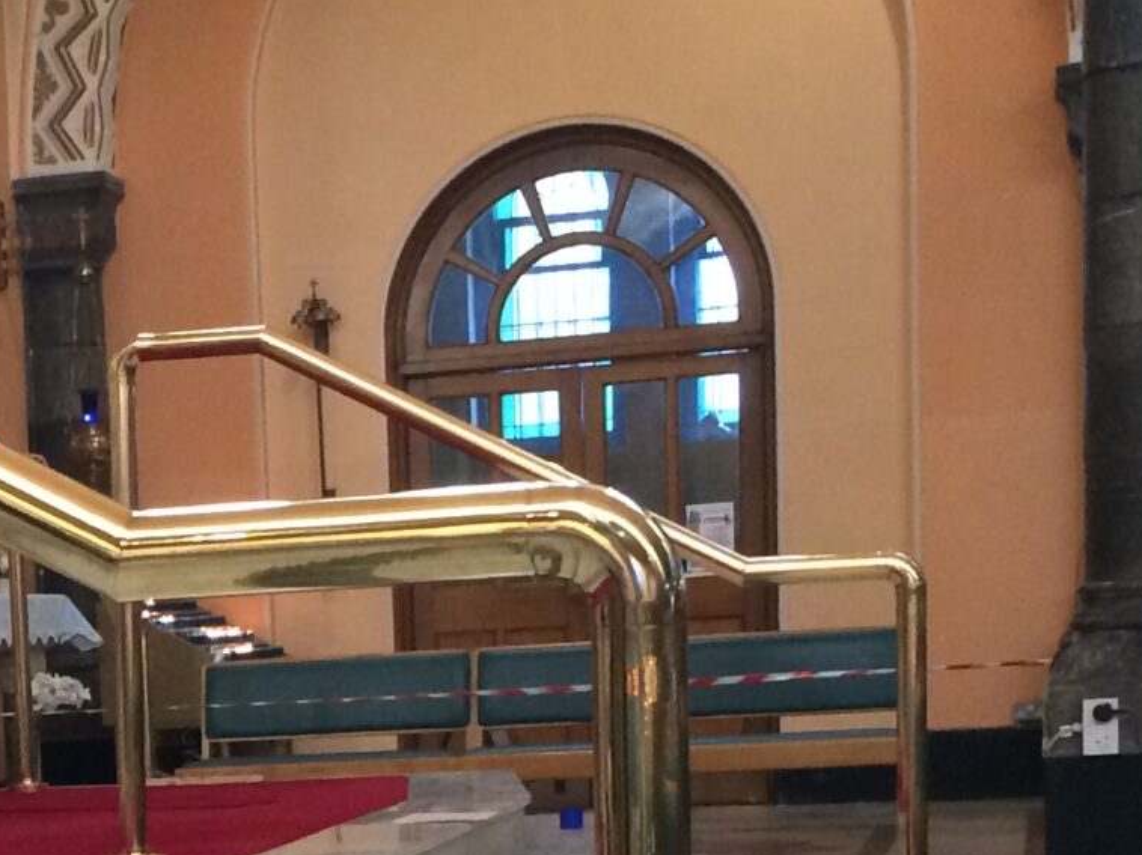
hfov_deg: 19.2
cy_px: 1081
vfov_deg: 14.5
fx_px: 3232
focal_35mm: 98
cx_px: -115
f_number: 2.2
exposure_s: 1/33
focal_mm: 4.15
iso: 250
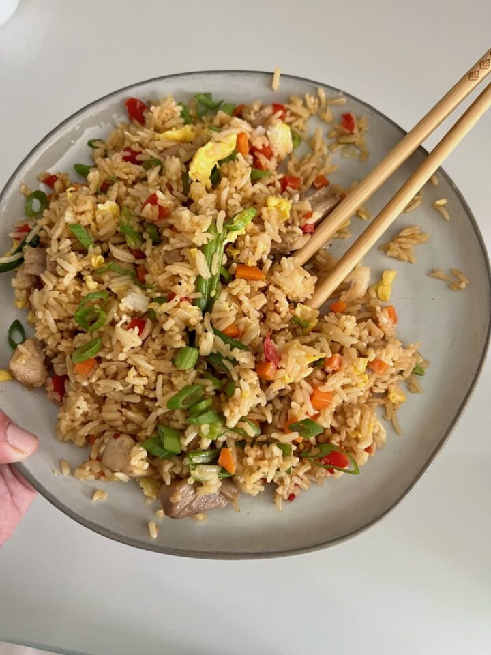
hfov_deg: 53.1
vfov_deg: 67.3
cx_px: 246
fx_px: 492
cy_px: 328
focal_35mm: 26
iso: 160
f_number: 1.5
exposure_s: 1/60
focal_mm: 5.7
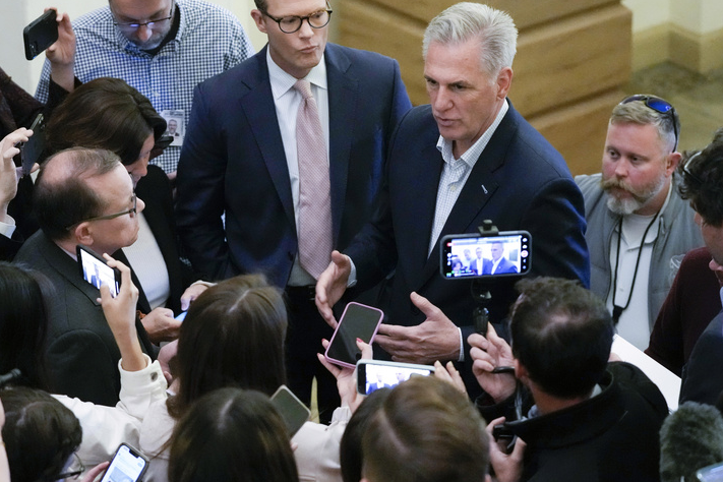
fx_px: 2169
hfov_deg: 18.9
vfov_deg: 12.7
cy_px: 245
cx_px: 282
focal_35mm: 108
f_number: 2.8
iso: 8000
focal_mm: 75
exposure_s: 1/250
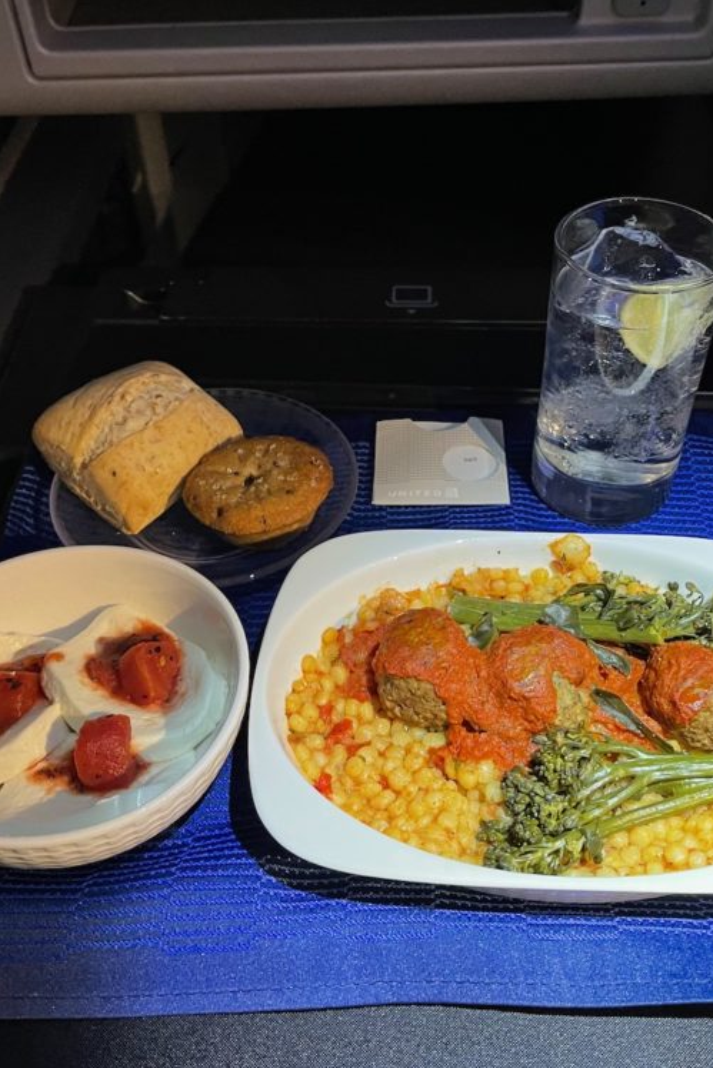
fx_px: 1099
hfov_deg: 35.9
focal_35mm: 37
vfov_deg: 51.9
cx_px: 410
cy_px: 545
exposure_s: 1/42
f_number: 1.6
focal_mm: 5.1
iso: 500
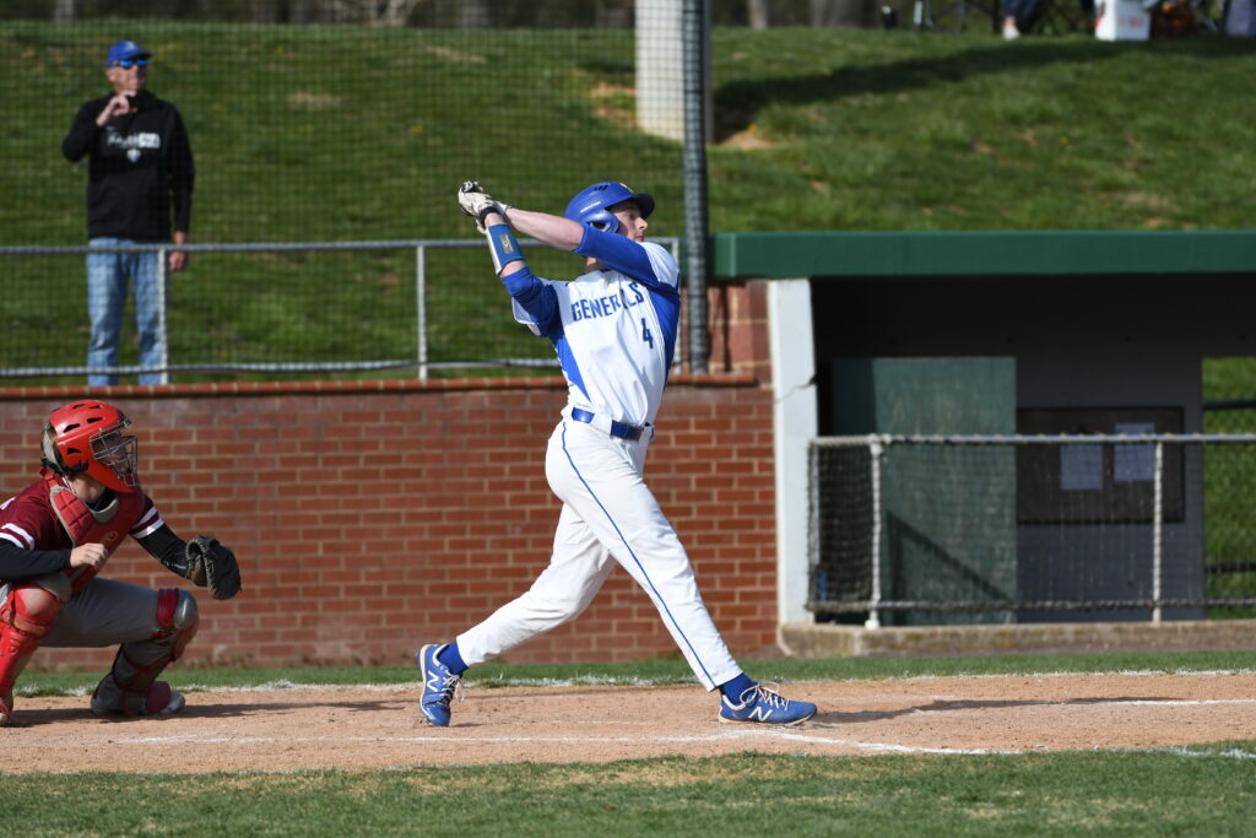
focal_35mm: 330
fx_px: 11514
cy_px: 419
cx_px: 628
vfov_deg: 4.2
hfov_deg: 6.2
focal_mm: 220
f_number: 4
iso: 500
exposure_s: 1/4000
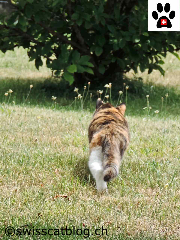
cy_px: 120
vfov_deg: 7.2
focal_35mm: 275
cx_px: 90
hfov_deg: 5.4
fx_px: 1907
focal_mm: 49
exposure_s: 1/640
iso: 280
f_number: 4.7
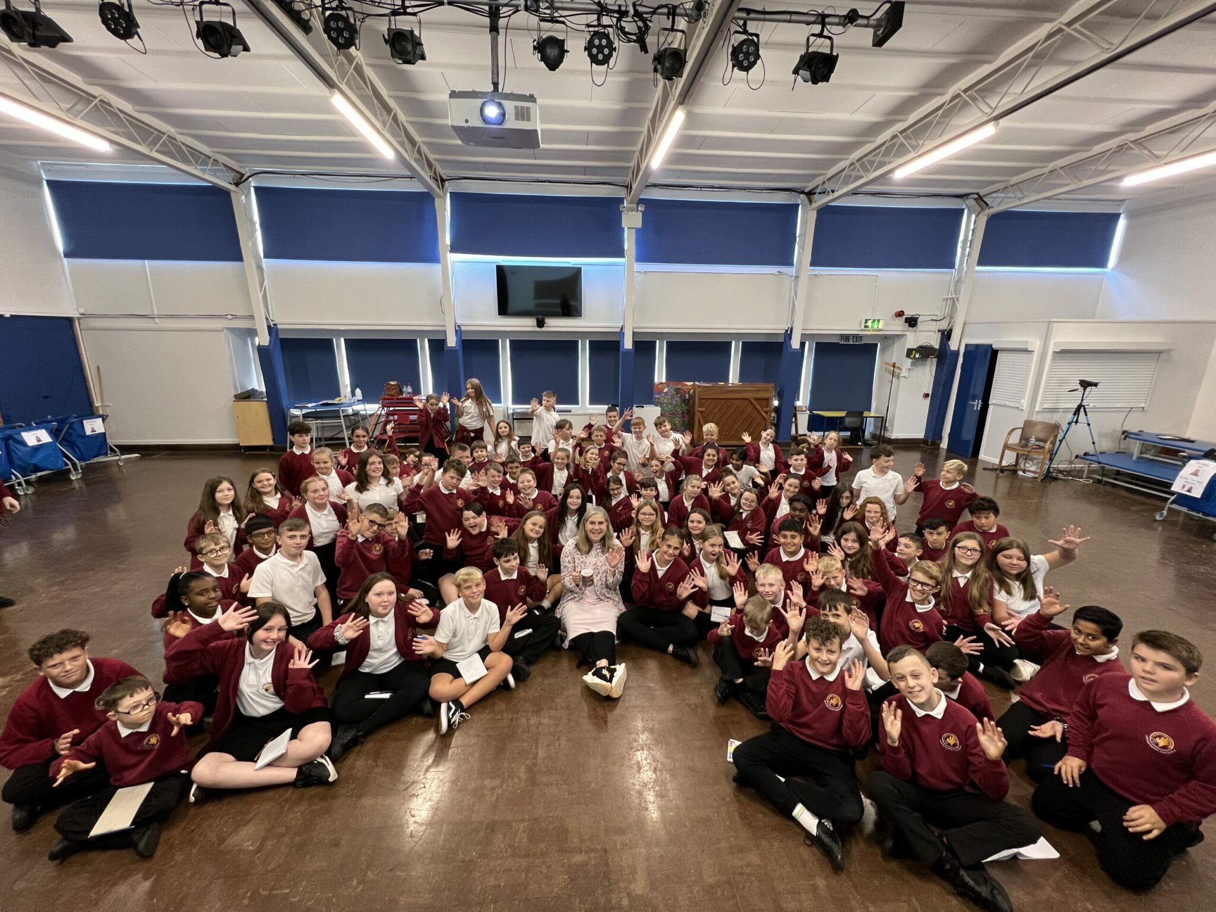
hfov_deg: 106.2
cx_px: 608
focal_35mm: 13
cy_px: 456
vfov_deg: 89.9
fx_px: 457
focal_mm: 1.57
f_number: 1.8
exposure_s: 1/50
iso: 250
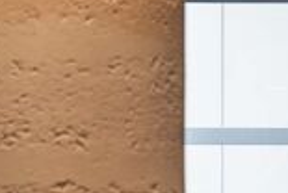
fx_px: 3222
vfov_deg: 3.4
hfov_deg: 4.8
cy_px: 229
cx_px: -740
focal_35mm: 402
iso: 64
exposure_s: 1/2.5
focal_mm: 52
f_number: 5.6
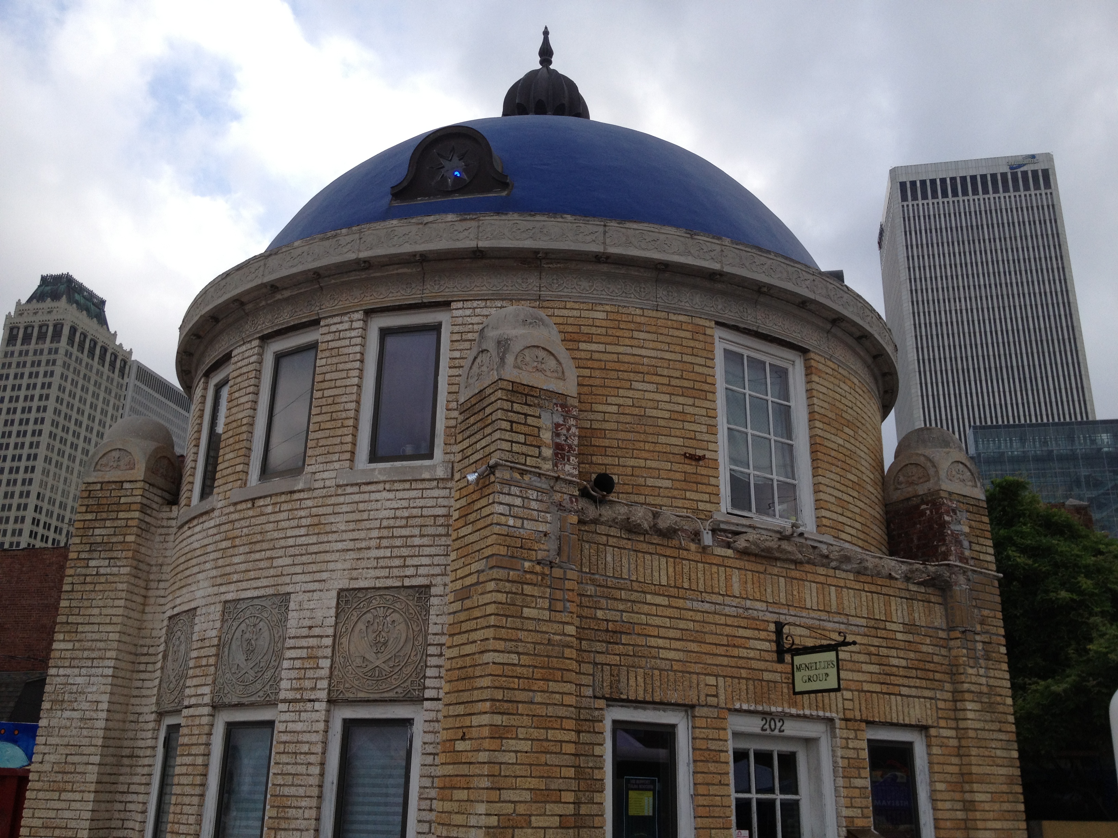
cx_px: 559
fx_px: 1130
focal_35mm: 35
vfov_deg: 40.7
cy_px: 419
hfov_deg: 52.6
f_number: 2.4
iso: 50
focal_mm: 4.28
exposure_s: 1/1104
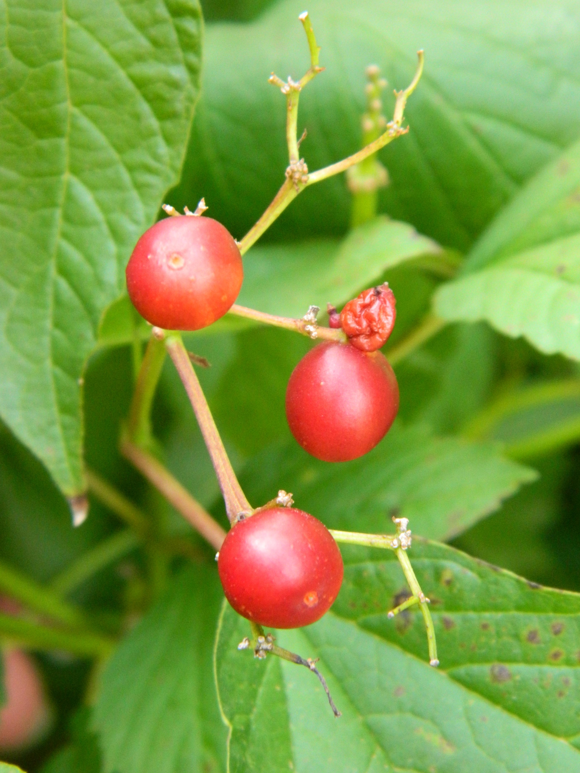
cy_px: 386
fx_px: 2301
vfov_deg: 19.1
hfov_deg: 14.4
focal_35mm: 103
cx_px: 290
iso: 400
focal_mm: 18.6
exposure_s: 1/100
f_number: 4.5
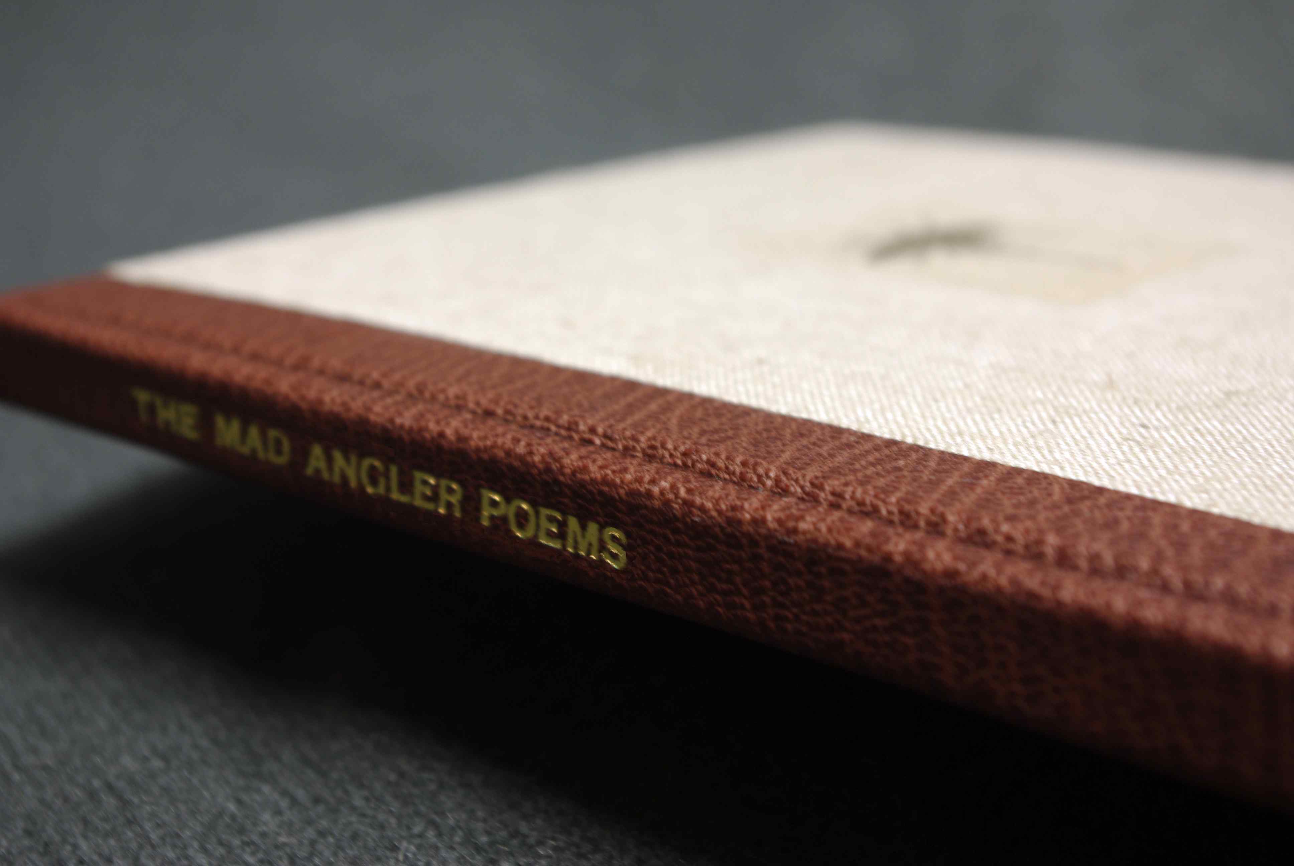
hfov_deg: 60.2
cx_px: 647
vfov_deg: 42.4
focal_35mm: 31
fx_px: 1116
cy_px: 433
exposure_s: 1/45
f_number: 4
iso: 100
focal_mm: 21.25
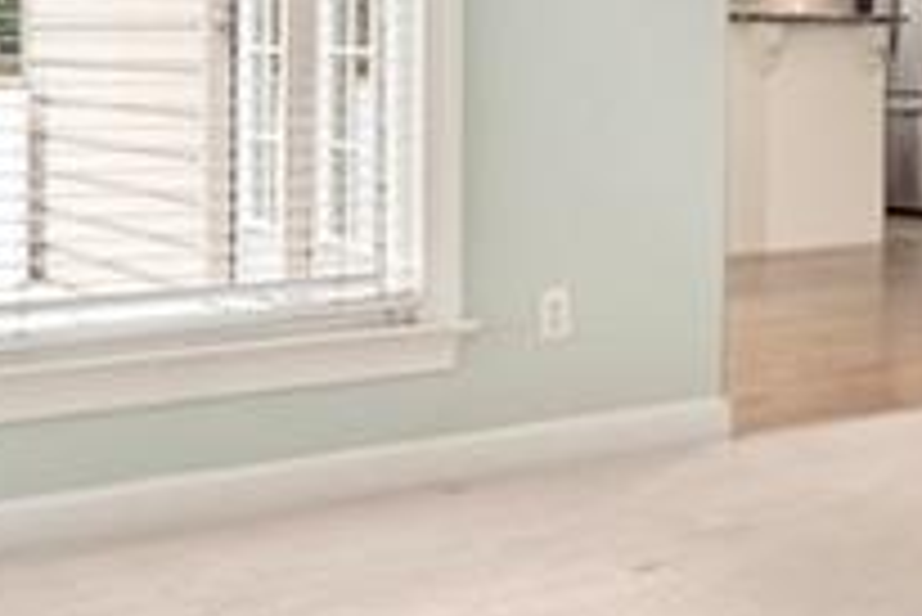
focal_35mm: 70
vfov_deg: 19.0
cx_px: 1336
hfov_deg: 23.7
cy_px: 16
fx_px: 1794
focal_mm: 14
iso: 320
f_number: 6.3
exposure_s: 1/4
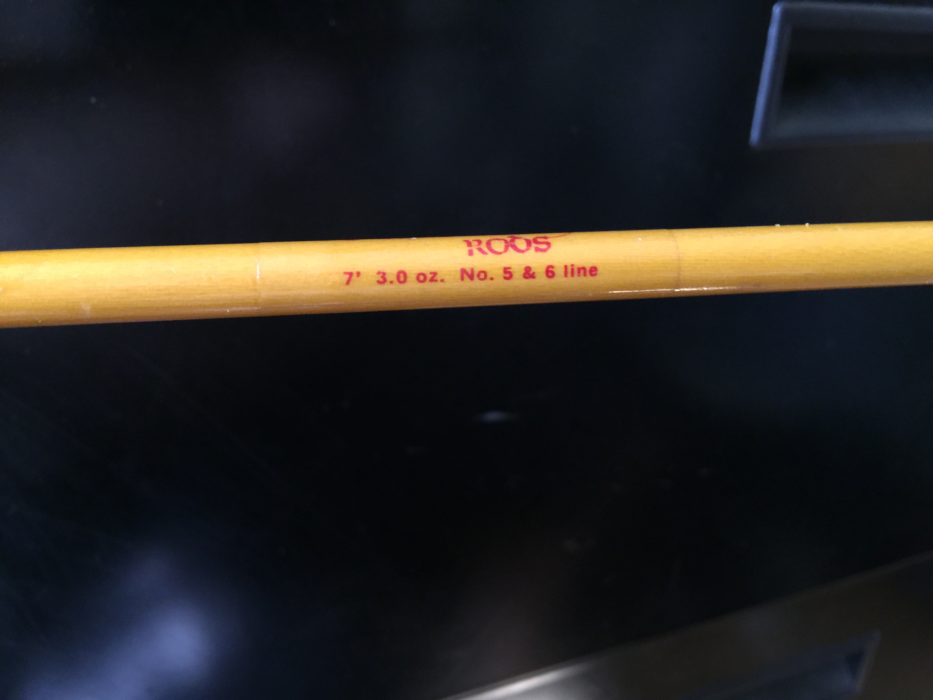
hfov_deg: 61.7
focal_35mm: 29
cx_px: 466
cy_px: 350
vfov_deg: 48.2
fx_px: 782
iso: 80
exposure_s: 1/4
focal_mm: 4.15
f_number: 2.2
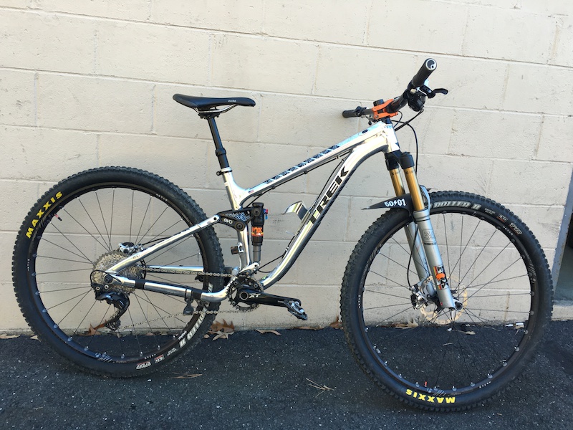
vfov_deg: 48.2
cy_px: 215
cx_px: 286
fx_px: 480
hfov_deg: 61.7
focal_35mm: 29
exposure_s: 1/120
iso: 40
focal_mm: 4.15
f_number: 2.2
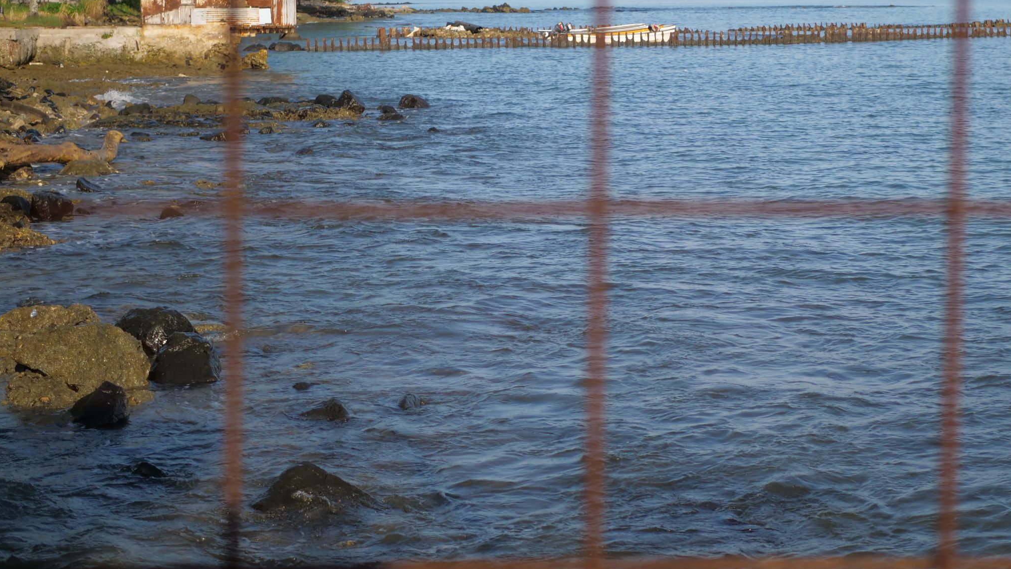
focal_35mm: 70
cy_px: 92
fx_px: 1877
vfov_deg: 17.1
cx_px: 624
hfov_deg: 30.0
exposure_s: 1/6400
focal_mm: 25
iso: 200
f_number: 2
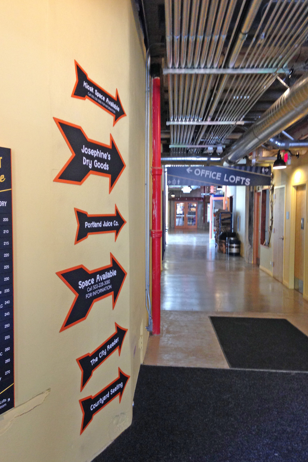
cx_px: 151
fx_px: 449
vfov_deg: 54.4
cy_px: 235
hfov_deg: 37.9
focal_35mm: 35
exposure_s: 1/20
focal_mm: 4.12
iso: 160
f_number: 2.4
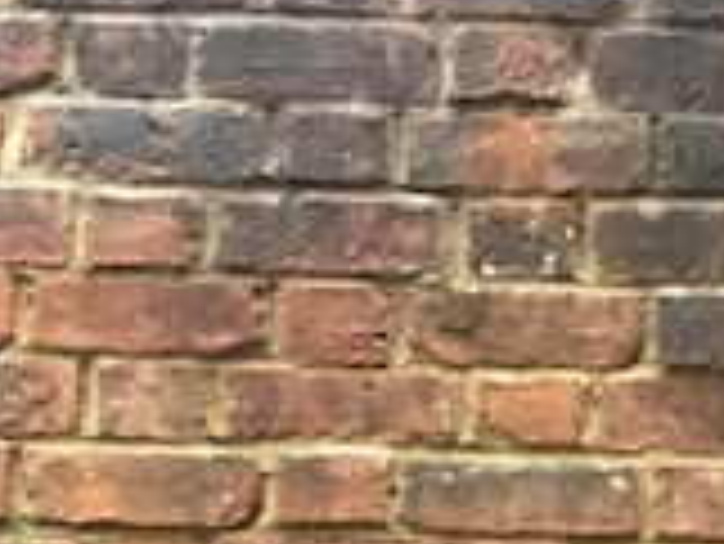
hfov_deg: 13.1
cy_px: 1245
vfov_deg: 9.4
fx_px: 3014
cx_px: 998
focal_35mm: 144
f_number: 2.2
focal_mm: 4.15
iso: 200
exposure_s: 1/33
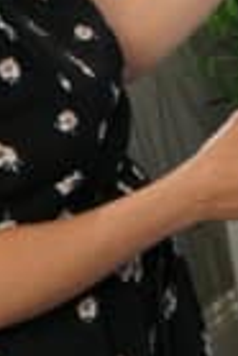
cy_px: -128
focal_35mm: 155
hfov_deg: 8.7
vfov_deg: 12.7
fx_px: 1533
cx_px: 310
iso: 320
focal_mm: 24
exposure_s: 1/60
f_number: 4
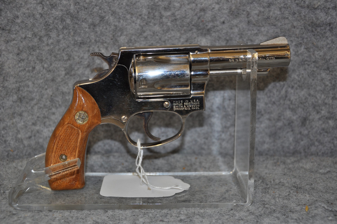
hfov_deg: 31.9
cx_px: 168
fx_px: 589
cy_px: 112
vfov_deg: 21.5
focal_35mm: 63
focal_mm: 42
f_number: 4.8
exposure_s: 1/60
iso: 280
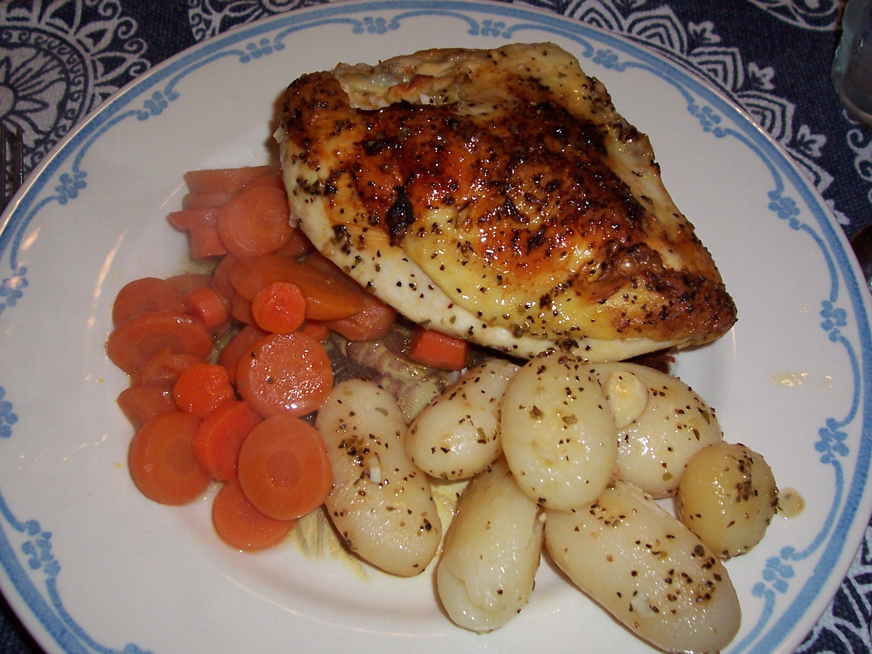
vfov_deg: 37.7
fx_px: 957
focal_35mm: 38
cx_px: 430
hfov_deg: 49.0
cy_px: 327
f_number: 2.7
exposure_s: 1/60
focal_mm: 5.6
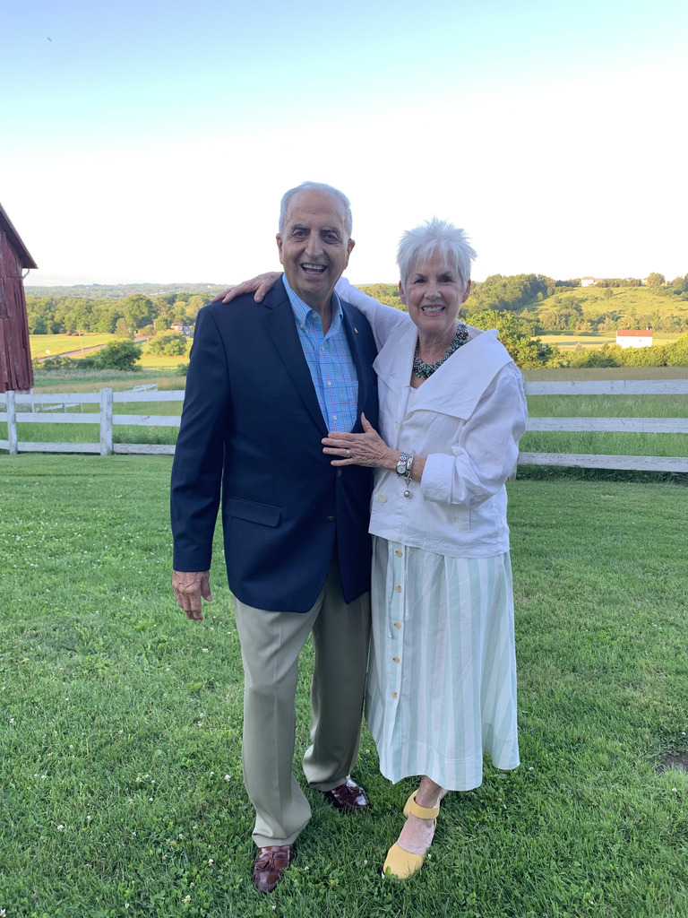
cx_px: 344
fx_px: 689
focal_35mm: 26
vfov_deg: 67.3
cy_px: 459
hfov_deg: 53.1
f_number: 1.8
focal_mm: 4.25
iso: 40
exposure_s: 1/121
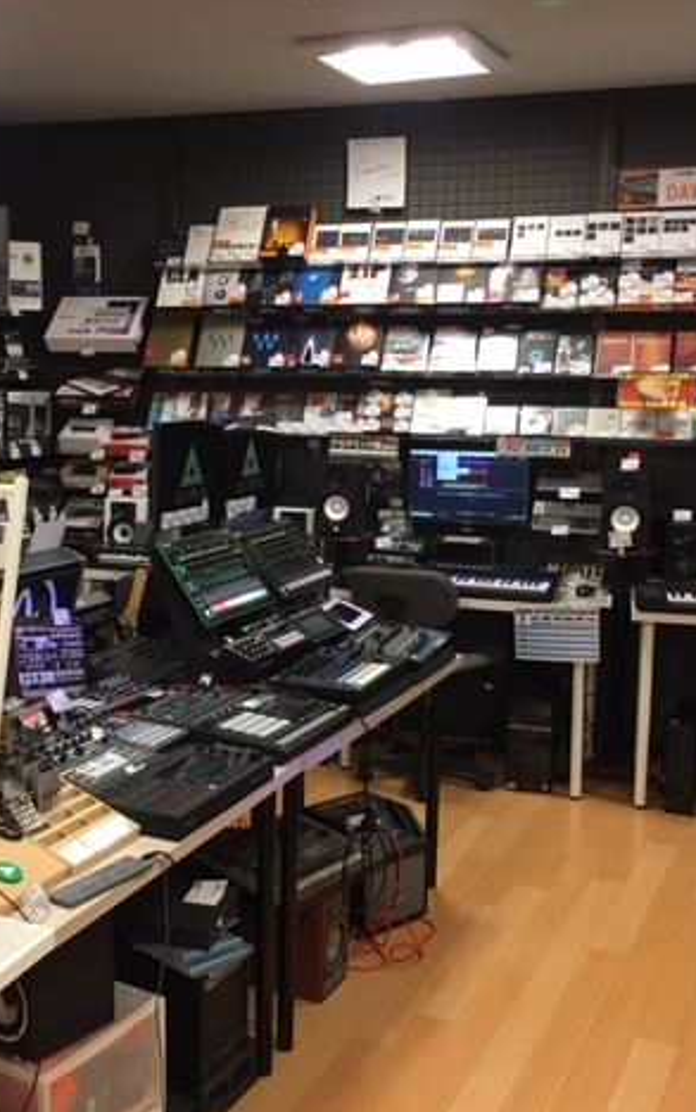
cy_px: 563
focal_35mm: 42
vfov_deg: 47.2
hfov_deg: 30.3
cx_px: 228
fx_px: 1273
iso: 32
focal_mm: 4.15
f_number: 2.2
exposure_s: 1/30
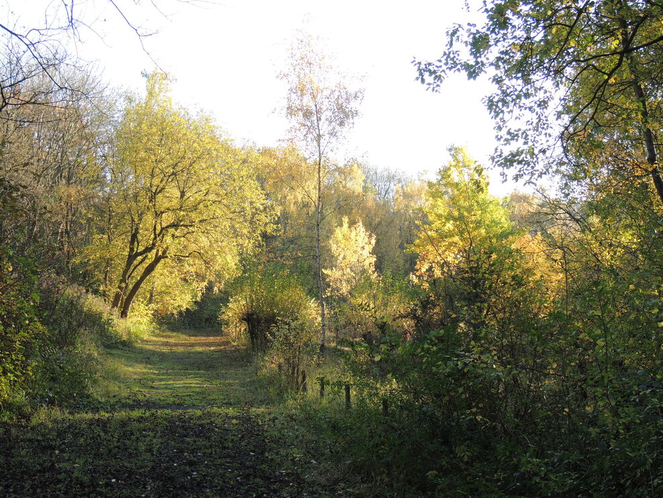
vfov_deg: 29.1
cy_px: 249
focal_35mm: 50
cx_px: 332
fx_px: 958
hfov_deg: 38.2
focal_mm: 8.9
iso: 100
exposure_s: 1/100
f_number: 3.6
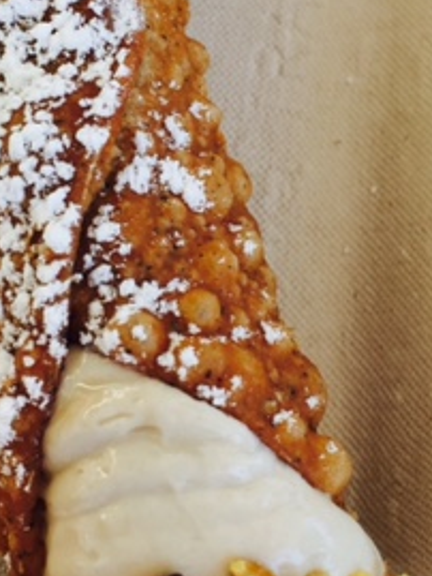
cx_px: 169
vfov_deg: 28.0
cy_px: 214
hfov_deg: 21.3
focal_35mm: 69
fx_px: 1147
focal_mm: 4.15
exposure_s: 1/184
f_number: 2.2
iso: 32
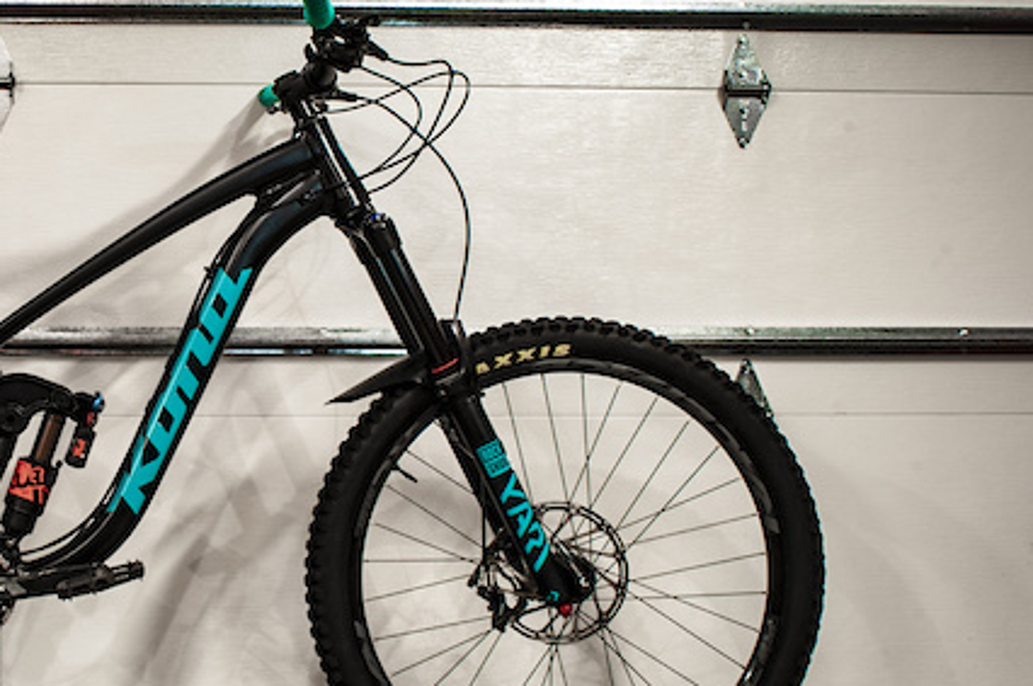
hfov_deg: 31.0
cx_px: 109
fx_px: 1777
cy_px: 316
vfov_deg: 21.9
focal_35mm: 62
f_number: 25
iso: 200
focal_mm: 22
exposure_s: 13
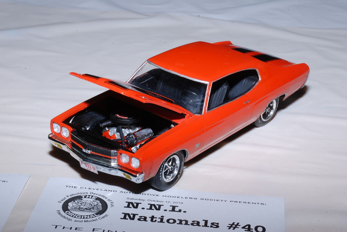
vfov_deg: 14.7
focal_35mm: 93
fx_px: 897
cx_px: 174
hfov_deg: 21.9
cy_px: 116
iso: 100
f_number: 25
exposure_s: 1/60
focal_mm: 62
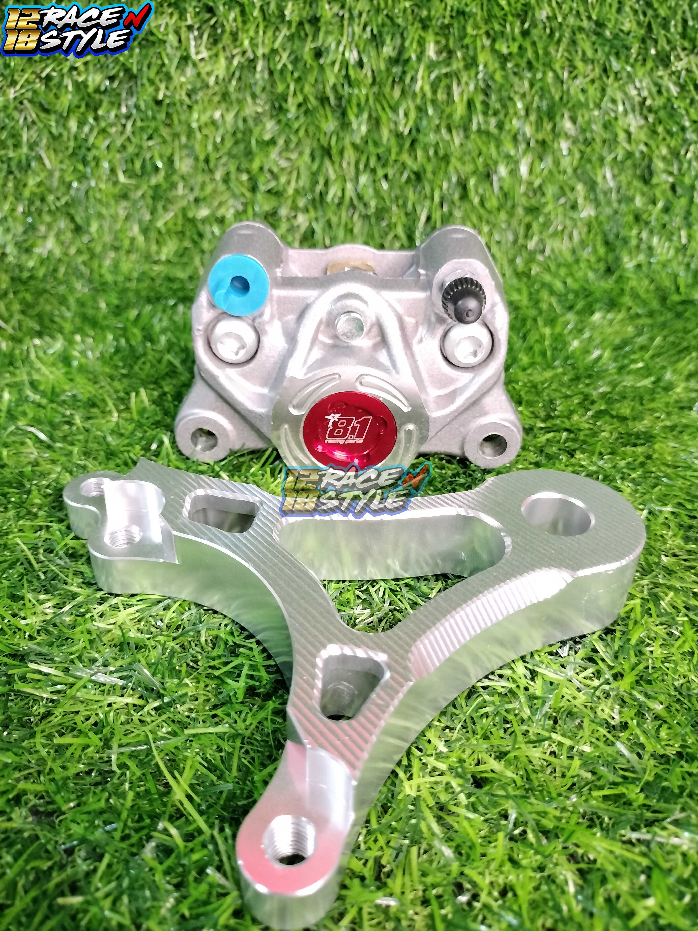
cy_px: 466
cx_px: 349
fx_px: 726
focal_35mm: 27
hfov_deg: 51.4
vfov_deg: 65.3
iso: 1817
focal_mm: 4.71
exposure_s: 1/17
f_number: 1.7
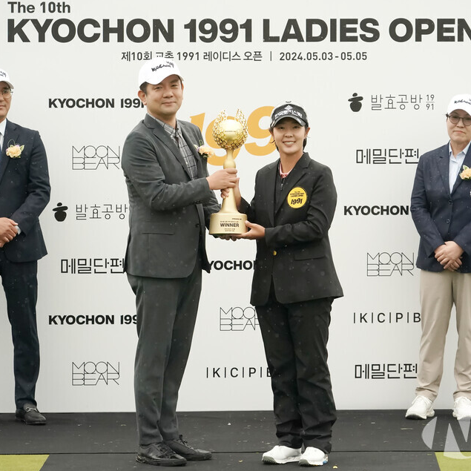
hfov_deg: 9.2
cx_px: 258
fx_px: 2925
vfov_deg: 9.2
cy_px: 236
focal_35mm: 190
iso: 5000
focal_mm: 148
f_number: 5.6
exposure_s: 1/2000
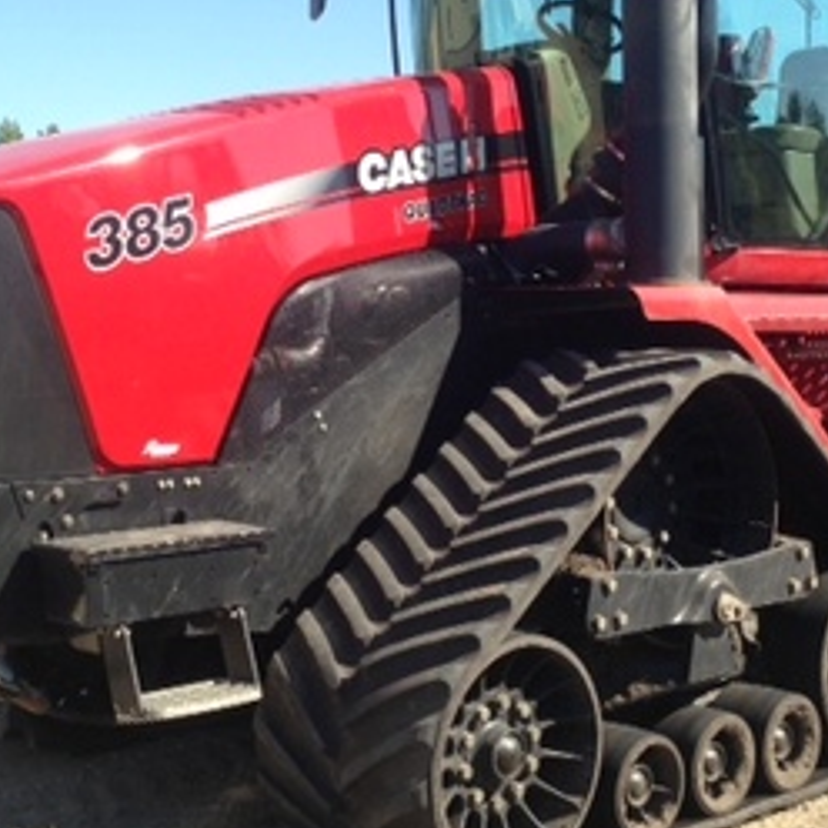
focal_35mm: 64
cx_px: 434
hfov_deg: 26.9
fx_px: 1732
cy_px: 357
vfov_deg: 26.9
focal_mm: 4.13
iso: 50
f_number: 2.4
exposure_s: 1/669
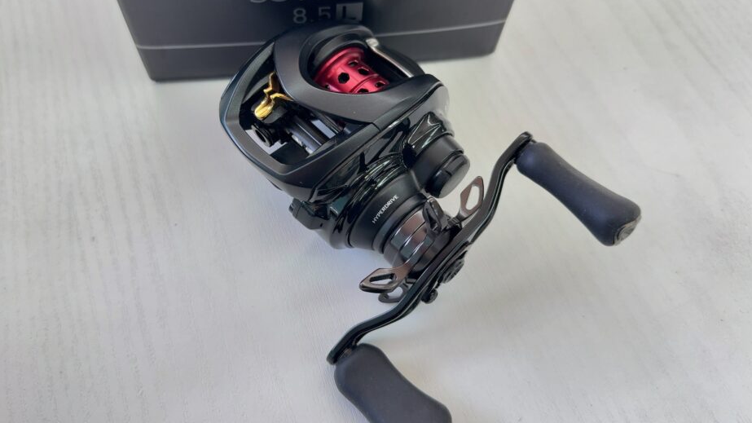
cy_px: 162
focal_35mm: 29
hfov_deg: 65.9
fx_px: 578
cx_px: 338
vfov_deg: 39.9
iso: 100
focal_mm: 6.76
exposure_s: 1/120
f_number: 1.78
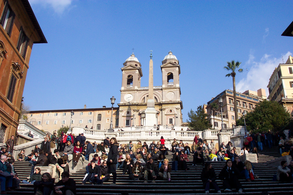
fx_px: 285
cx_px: 146
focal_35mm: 35
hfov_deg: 54.4
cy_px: 98
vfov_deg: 37.9
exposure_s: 1/180
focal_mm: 7.5
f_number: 9.5
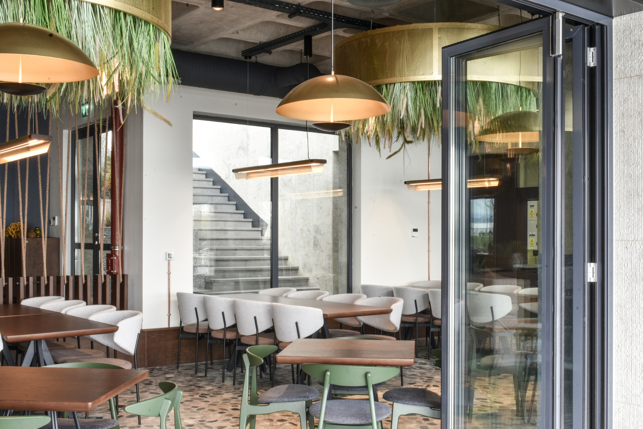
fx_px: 777
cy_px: 214
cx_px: 322
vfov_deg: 30.8
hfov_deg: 45.0
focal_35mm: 44
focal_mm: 29
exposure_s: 1/1.3
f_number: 22
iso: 100
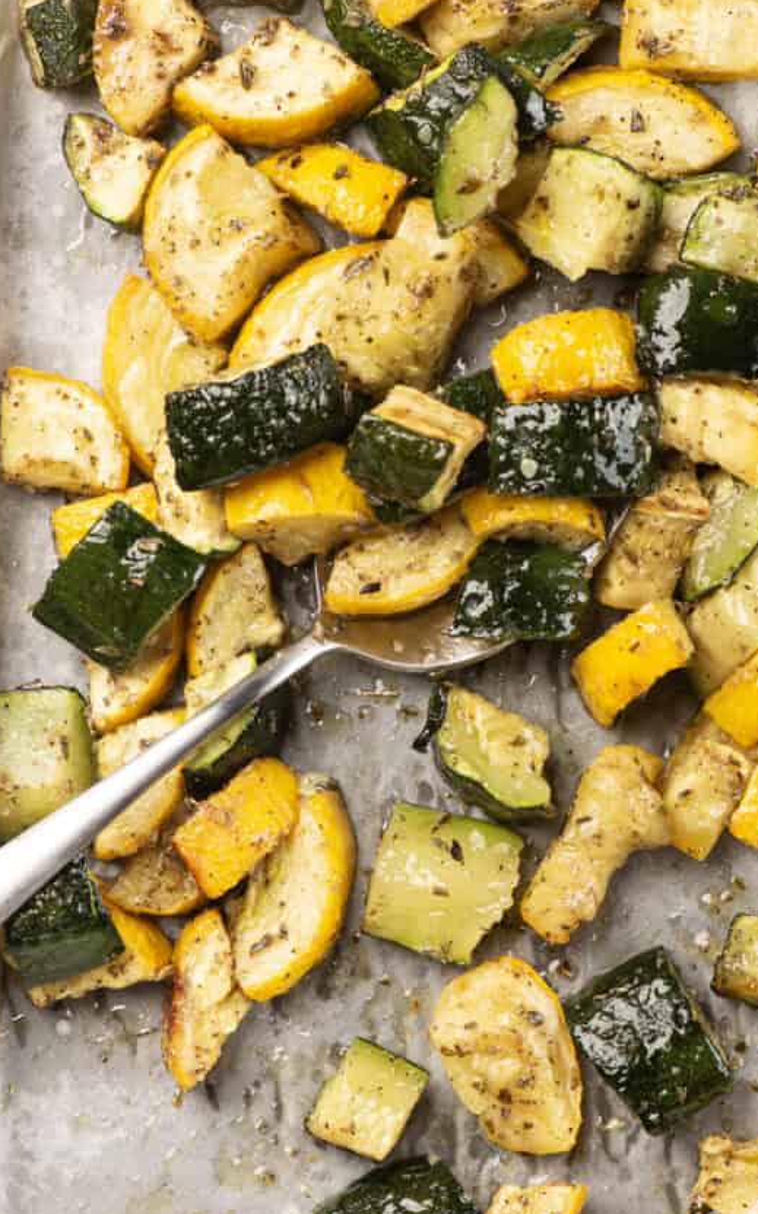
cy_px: 508
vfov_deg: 15.8
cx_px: 415
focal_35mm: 132
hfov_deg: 9.9
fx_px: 4365
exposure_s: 1/160
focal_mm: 105
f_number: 8
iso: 100
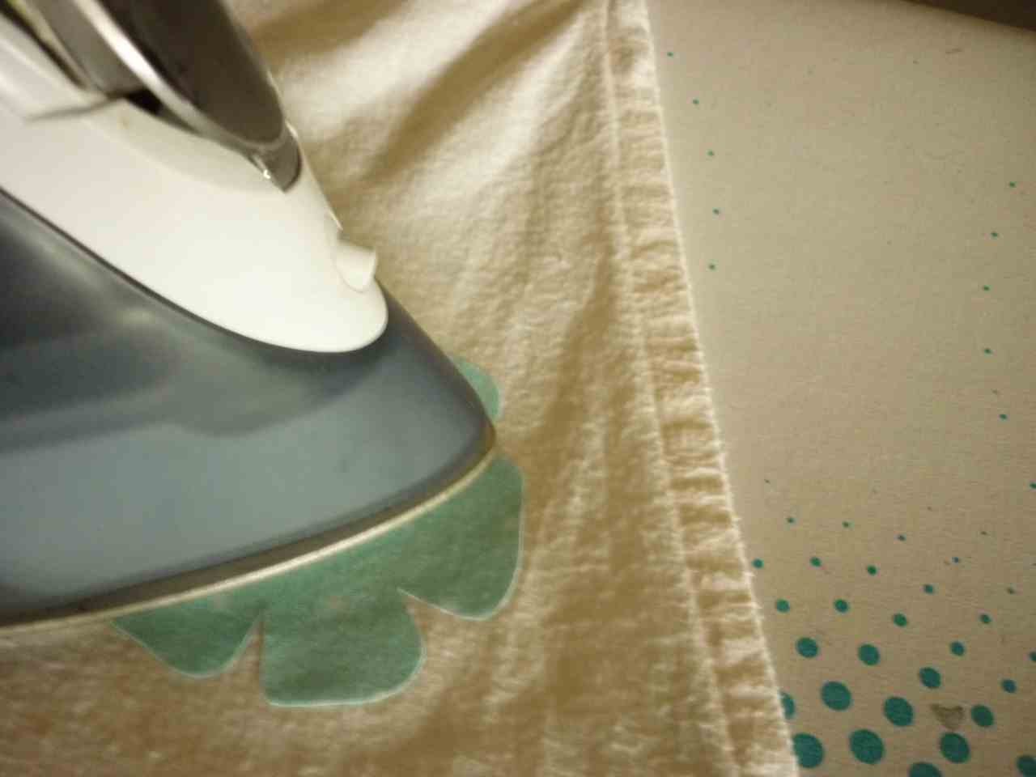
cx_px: 518
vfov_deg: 42.9
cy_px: 388
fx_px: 988
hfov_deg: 55.4
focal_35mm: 33
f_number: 2.8
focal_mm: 5.5
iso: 400
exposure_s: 1/20
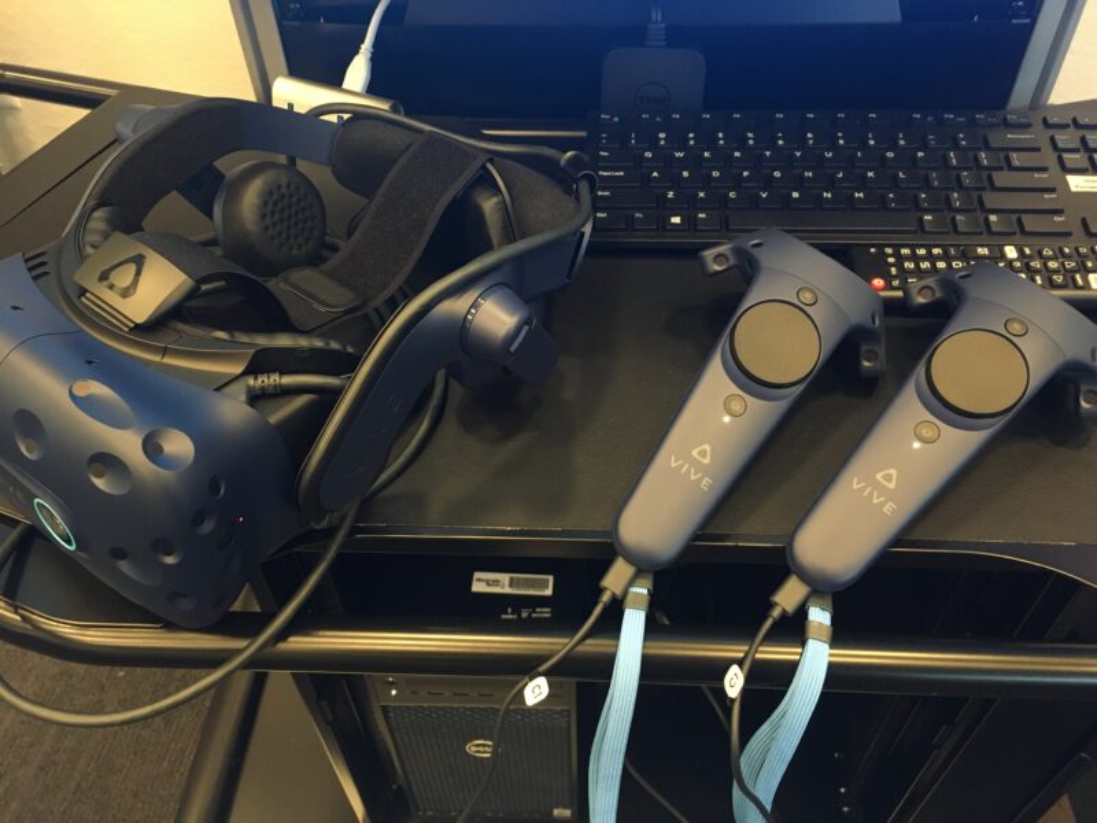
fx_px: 919
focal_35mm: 29
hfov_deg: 61.7
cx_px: 548
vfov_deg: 48.2
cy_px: 412
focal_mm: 4.15
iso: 200
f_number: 2.2
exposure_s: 1/17
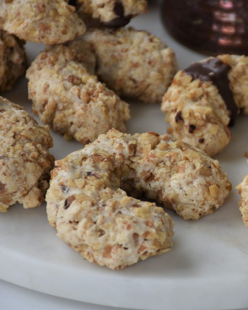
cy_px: 154
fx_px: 2377
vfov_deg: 7.5
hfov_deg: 6.0
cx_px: 200
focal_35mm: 259
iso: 100
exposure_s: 1/160
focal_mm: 122
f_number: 5.6
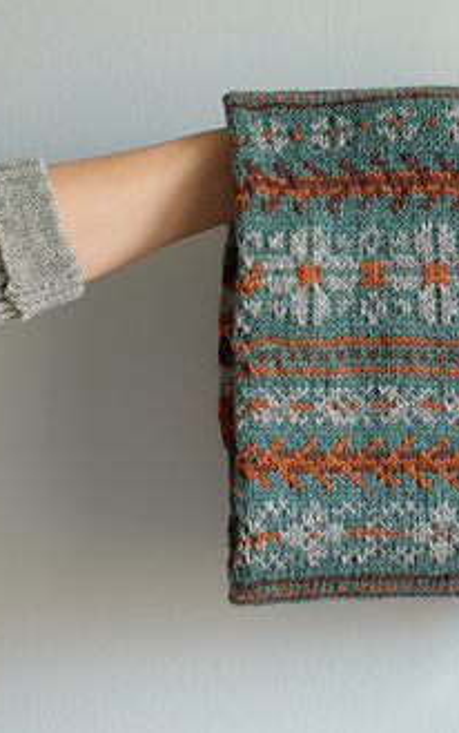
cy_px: 369
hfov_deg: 15.9
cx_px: 276
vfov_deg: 25.2
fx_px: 1639
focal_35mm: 82
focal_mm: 35
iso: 800
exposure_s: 1/58
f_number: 2.8
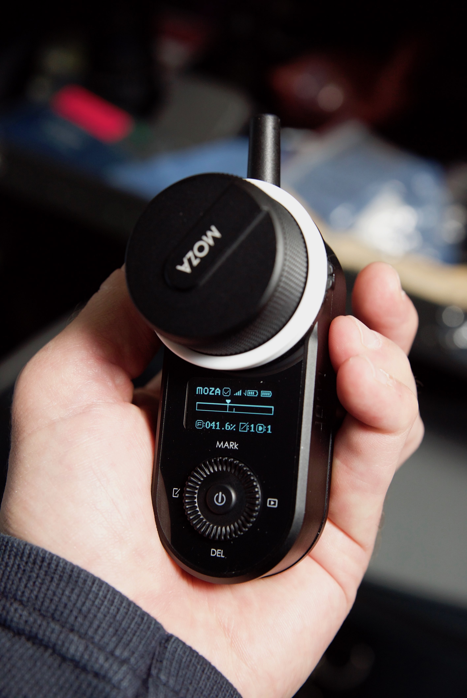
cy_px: 349
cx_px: 234
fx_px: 972
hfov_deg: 27.0
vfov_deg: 39.6
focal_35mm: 50
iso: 1600
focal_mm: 50
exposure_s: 1/80
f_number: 5.6
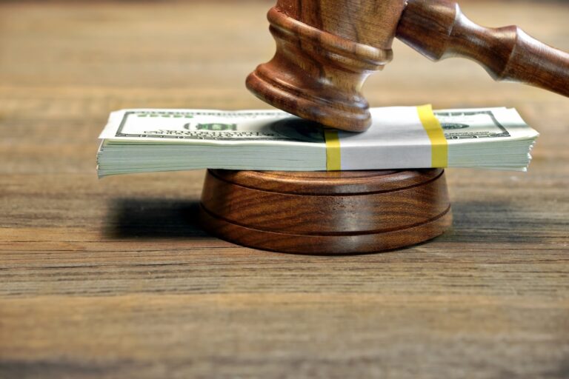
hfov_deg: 17.1
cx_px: 284
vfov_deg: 11.4
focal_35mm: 120
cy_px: 190
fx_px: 1897
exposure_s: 1/5
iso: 50
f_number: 5.6
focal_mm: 80
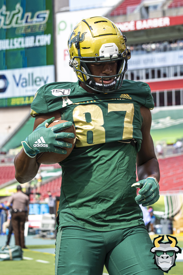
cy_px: 138
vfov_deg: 15.4
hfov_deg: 10.3
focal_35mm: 133
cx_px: 92
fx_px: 1014
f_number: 6.3
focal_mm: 89
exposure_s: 1/2500
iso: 2000
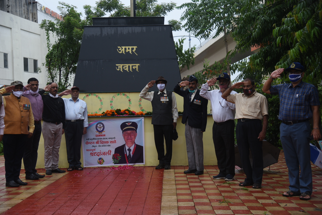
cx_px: 161
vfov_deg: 28.1
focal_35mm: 48
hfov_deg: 41.1
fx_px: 429
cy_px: 108
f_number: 4
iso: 200
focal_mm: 48
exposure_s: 1/80
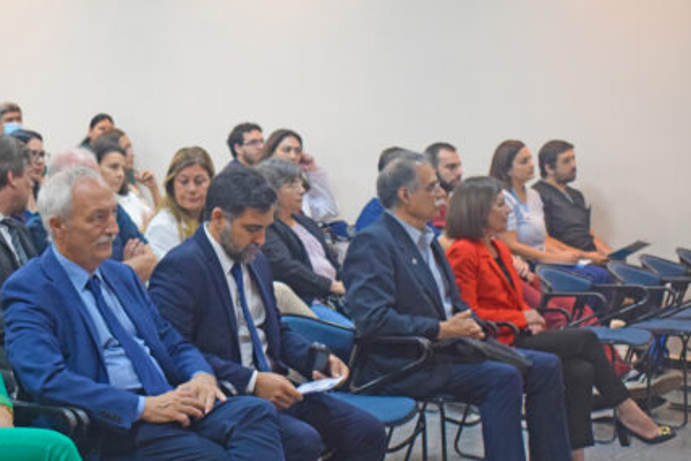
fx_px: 1148
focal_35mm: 60
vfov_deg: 22.5
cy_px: 336
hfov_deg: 32.8
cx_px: 164
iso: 450
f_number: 4
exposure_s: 1/60
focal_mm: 25
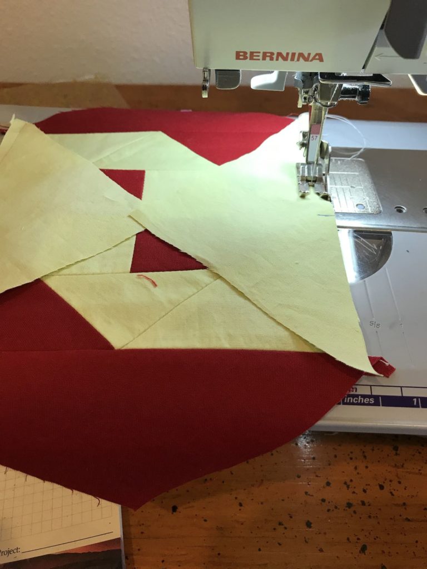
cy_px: 284
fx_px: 461
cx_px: 214
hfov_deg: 49.7
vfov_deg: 63.4
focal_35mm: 28
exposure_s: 1/40
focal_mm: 3.99
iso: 25
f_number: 1.8
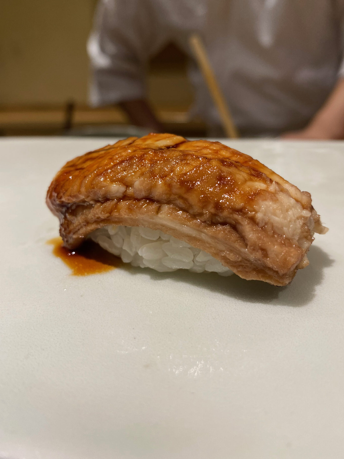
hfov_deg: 48.2
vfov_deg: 61.6
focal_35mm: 29
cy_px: 217
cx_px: 181
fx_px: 384
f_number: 1.8
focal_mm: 4.25
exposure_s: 1/60
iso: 80
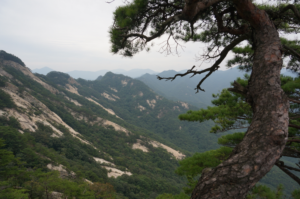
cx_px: 150
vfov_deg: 53.0
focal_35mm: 24
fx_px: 200
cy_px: 100
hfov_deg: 73.8
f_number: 5.6
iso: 100
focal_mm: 16
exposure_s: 1/200
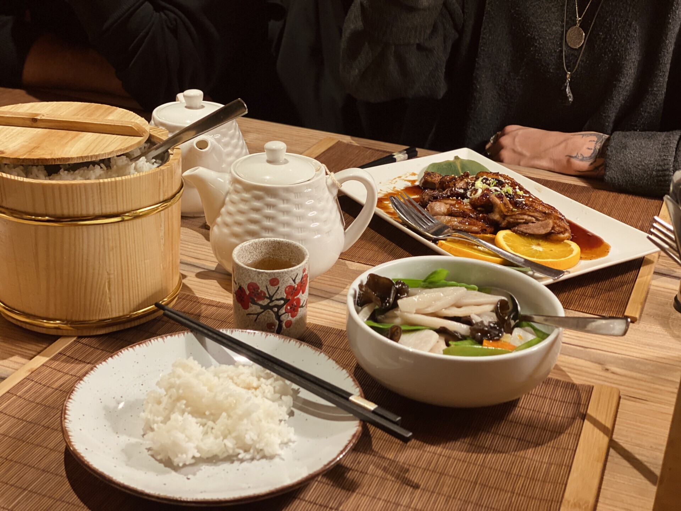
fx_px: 1023
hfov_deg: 36.8
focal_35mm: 52
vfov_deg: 28.0
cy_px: 256
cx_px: 340
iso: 125
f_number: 2
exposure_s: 1/33
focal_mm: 6
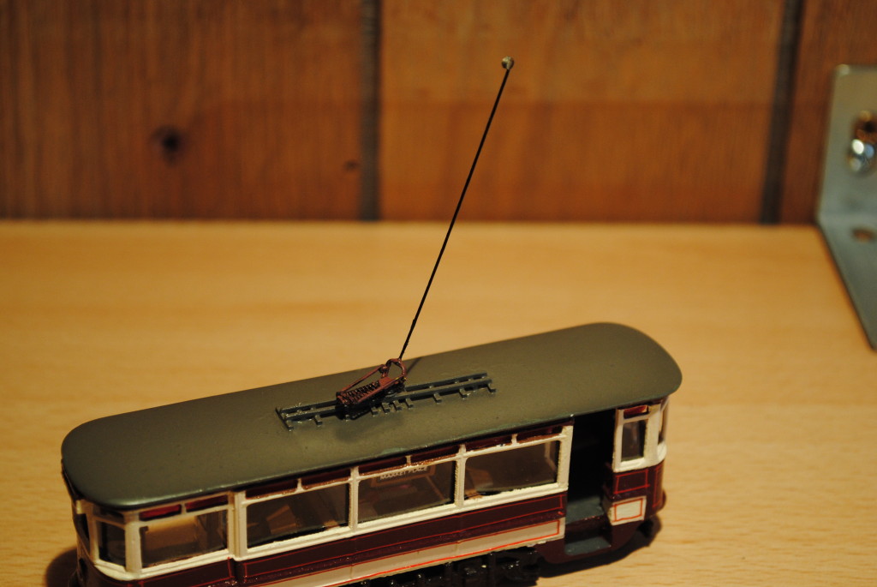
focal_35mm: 82
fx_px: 2012
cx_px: 438
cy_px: 294
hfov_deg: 24.6
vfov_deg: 16.6
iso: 400
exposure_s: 1/50
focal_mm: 55
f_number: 5.6
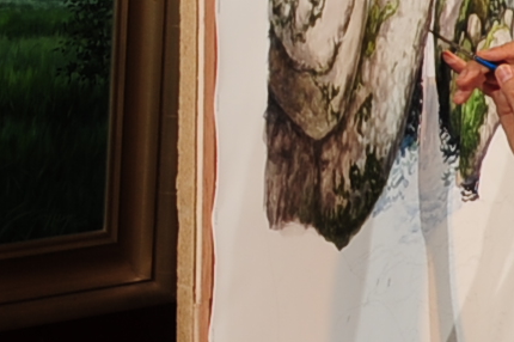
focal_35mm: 148
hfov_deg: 13.1
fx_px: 2111
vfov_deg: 9.1
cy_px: -129
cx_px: -256
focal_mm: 20
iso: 200
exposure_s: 1/60
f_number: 5.6
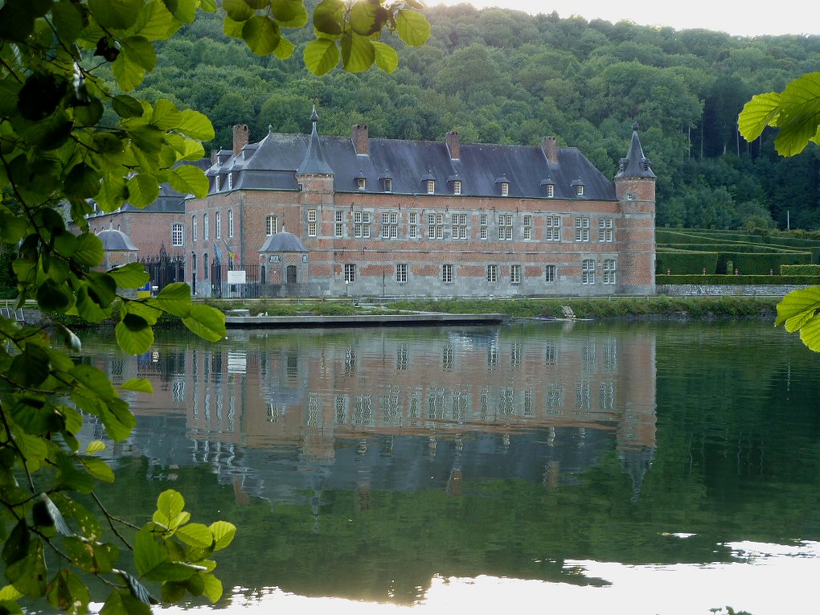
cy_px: 308
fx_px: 1398
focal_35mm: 59
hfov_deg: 32.7
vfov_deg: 24.8
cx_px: 410
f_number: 3.9
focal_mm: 9.7
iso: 100
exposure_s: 1/40
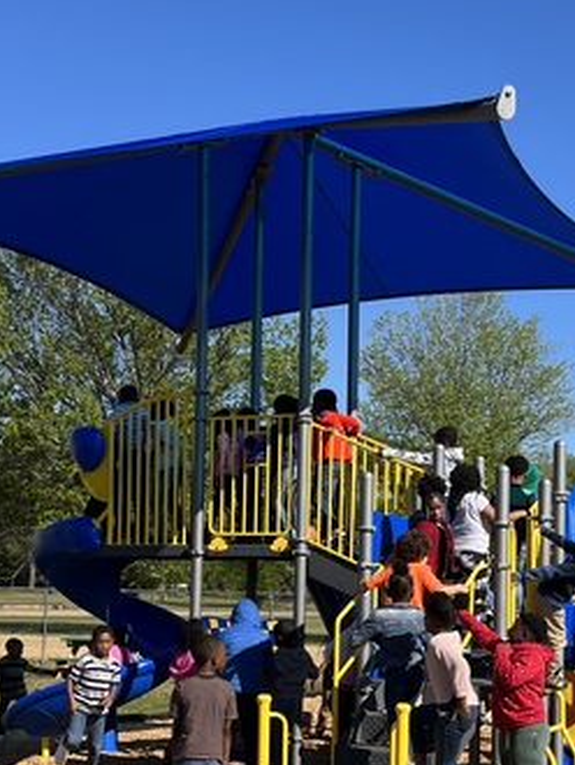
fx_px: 1394
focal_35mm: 63
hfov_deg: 23.3
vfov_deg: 30.4
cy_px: 531
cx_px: 343
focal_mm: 5.7
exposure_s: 1/3571
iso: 50
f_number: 1.5
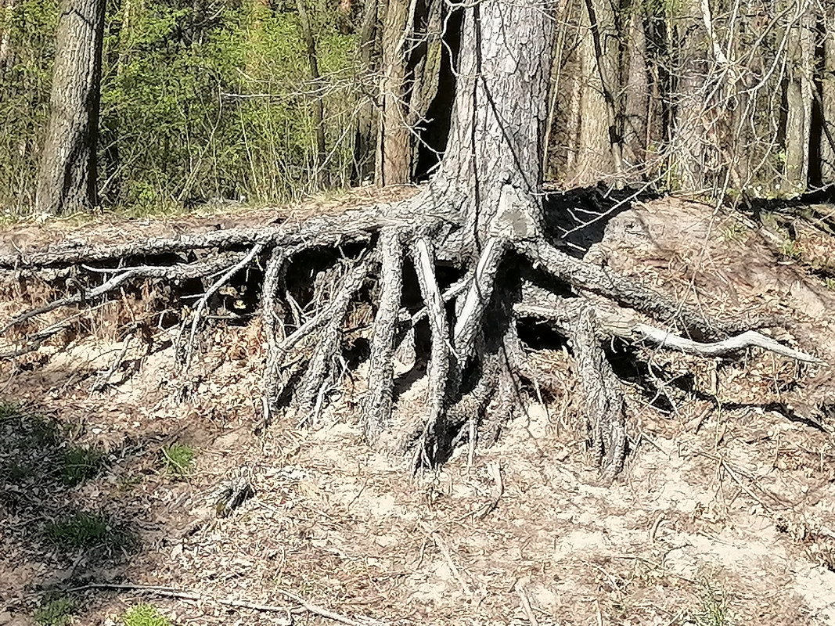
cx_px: 418
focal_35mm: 102
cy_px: 313
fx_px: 2460
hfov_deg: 19.3
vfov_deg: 14.5
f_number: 1.8
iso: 50
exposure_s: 1/641
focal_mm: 5.4
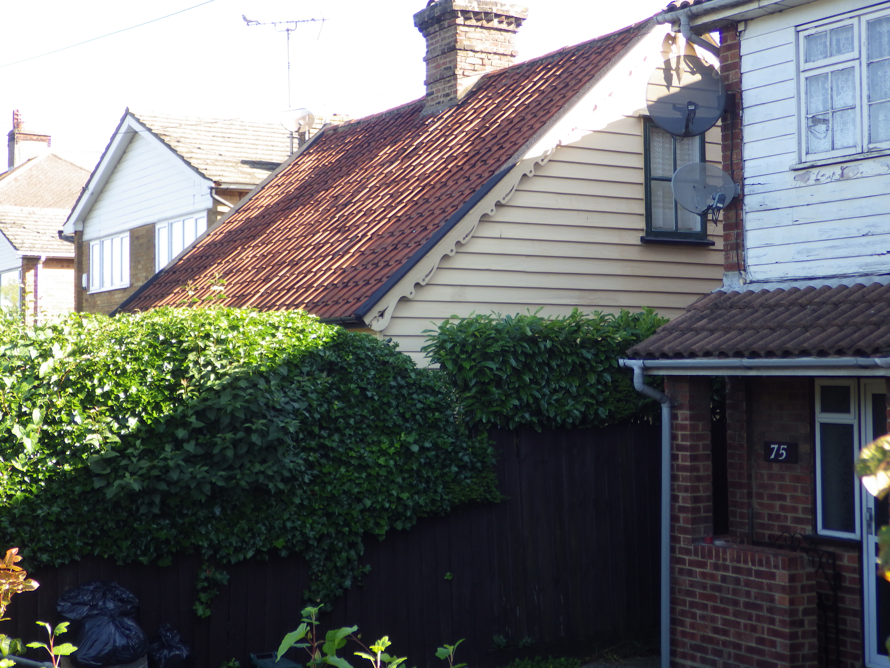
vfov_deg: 27.0
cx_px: 445
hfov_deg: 35.5
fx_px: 1388
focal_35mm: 54
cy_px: 334
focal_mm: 9.6
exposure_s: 1/160
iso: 125
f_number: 3.4
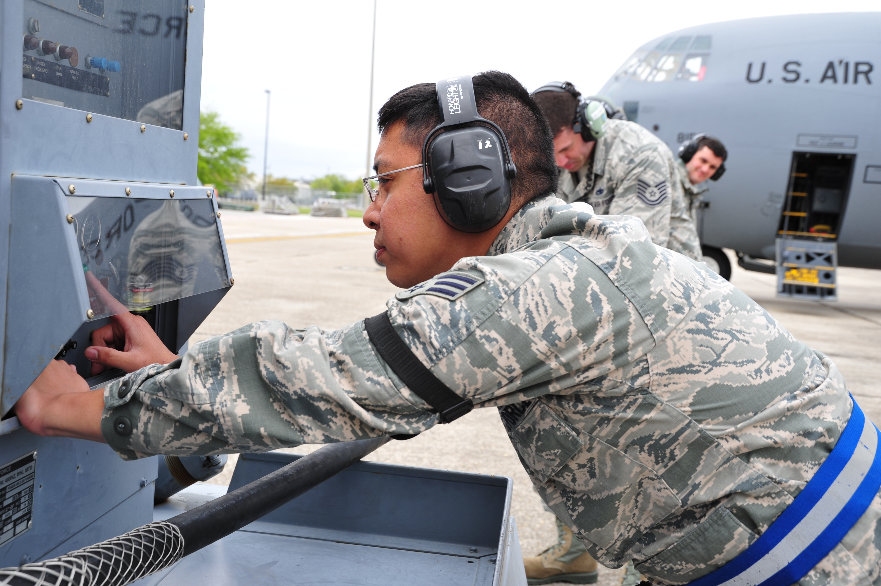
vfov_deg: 31.9
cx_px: 440
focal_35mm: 42
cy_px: 293
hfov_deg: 46.4
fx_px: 1027
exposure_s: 1/80
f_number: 9
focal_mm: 42
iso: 200
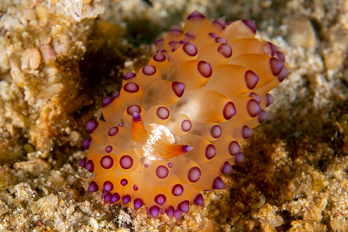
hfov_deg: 22.6
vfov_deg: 15.2
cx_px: 174
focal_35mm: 90
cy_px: 116
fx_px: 870
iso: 100
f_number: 22
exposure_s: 1/100
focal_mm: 60
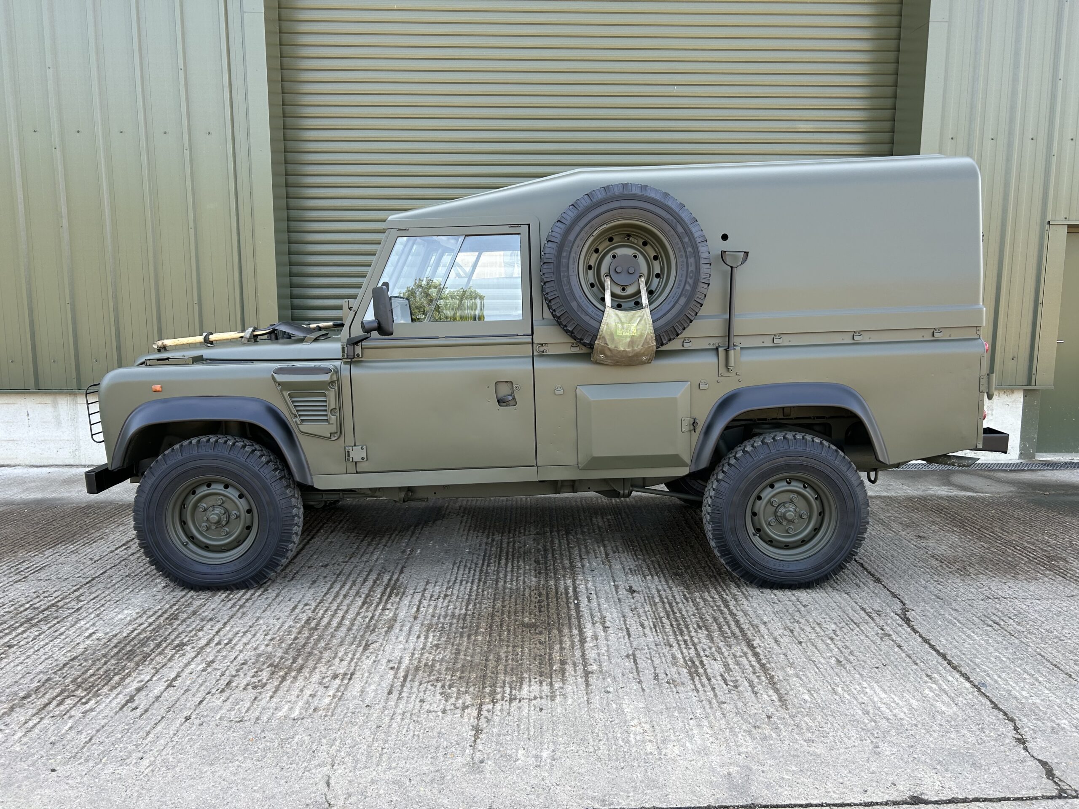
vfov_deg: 53.1
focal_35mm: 26
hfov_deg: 67.3
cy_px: 404
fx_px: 810
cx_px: 540
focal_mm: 5.7
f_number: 1.5
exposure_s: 1/290
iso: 40
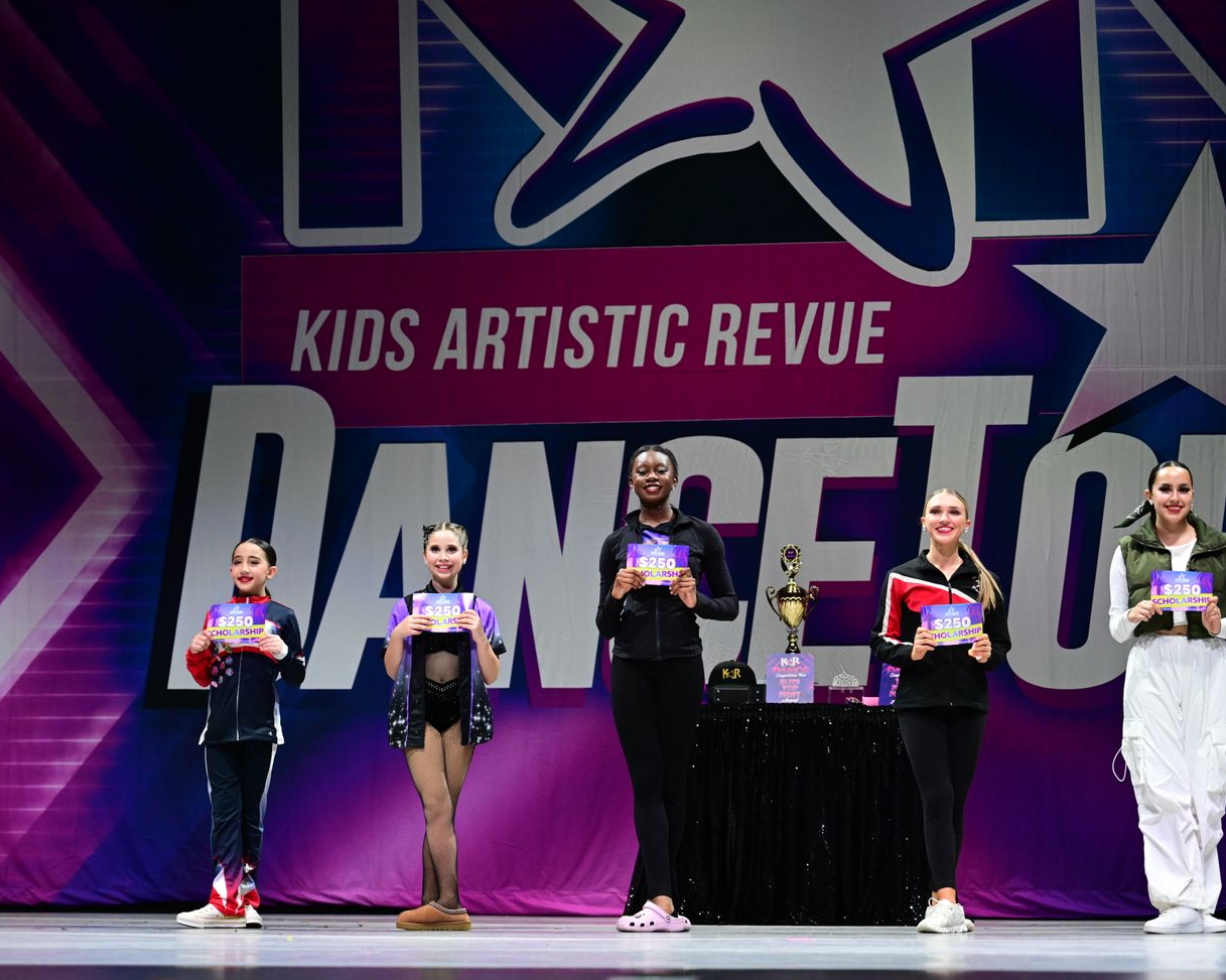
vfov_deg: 18.9
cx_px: 704
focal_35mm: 81
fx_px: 2938
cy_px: 486
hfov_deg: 23.5
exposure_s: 1/800
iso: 2500
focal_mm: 70
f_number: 3.2
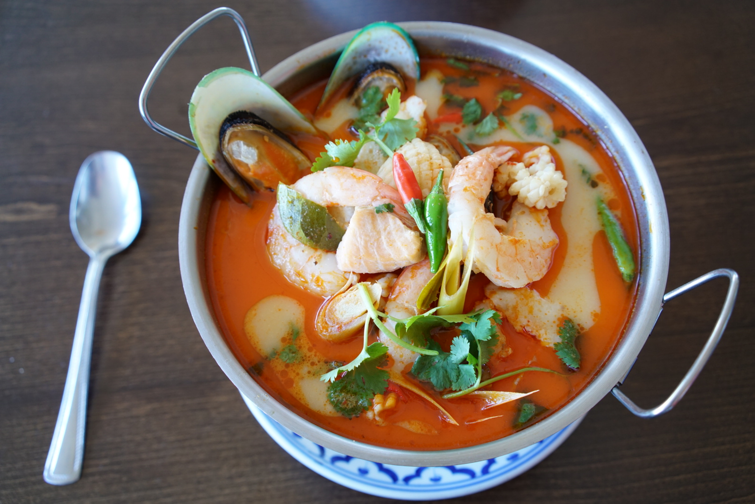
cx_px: 378
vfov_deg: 37.9
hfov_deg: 54.4
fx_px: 735
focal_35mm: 35
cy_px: 252
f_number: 5
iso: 800
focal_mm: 35
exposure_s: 1/50
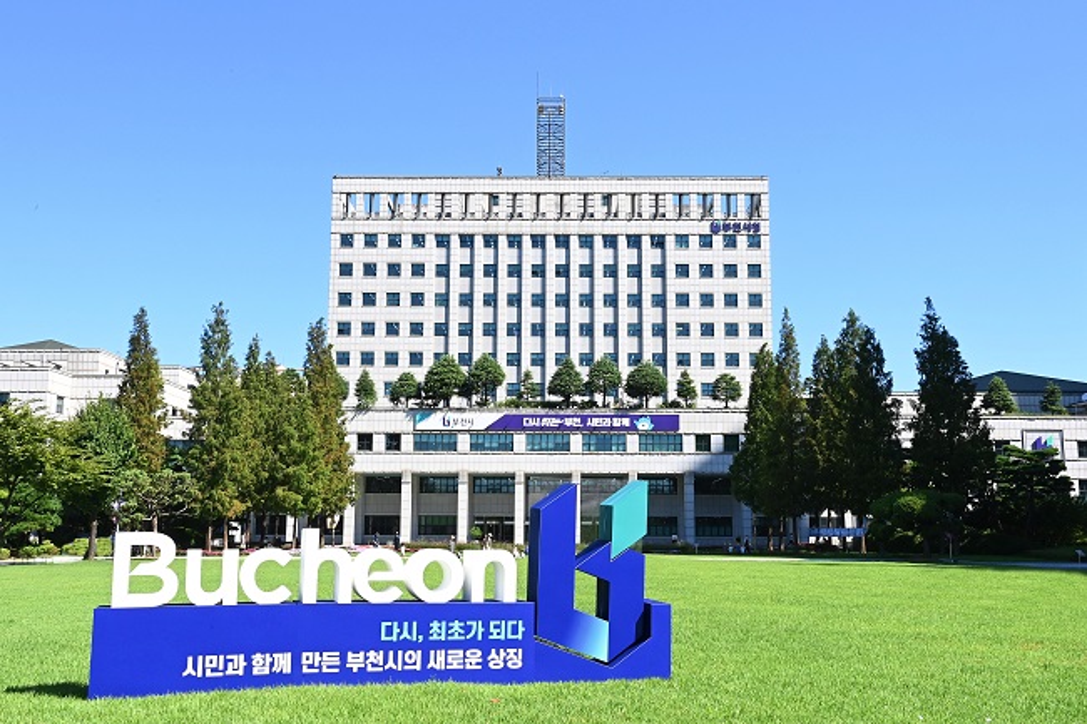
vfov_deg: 36.9
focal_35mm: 36
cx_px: 544
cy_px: 362
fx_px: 1087
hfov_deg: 53.1
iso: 2000
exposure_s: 1/400
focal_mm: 36
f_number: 22
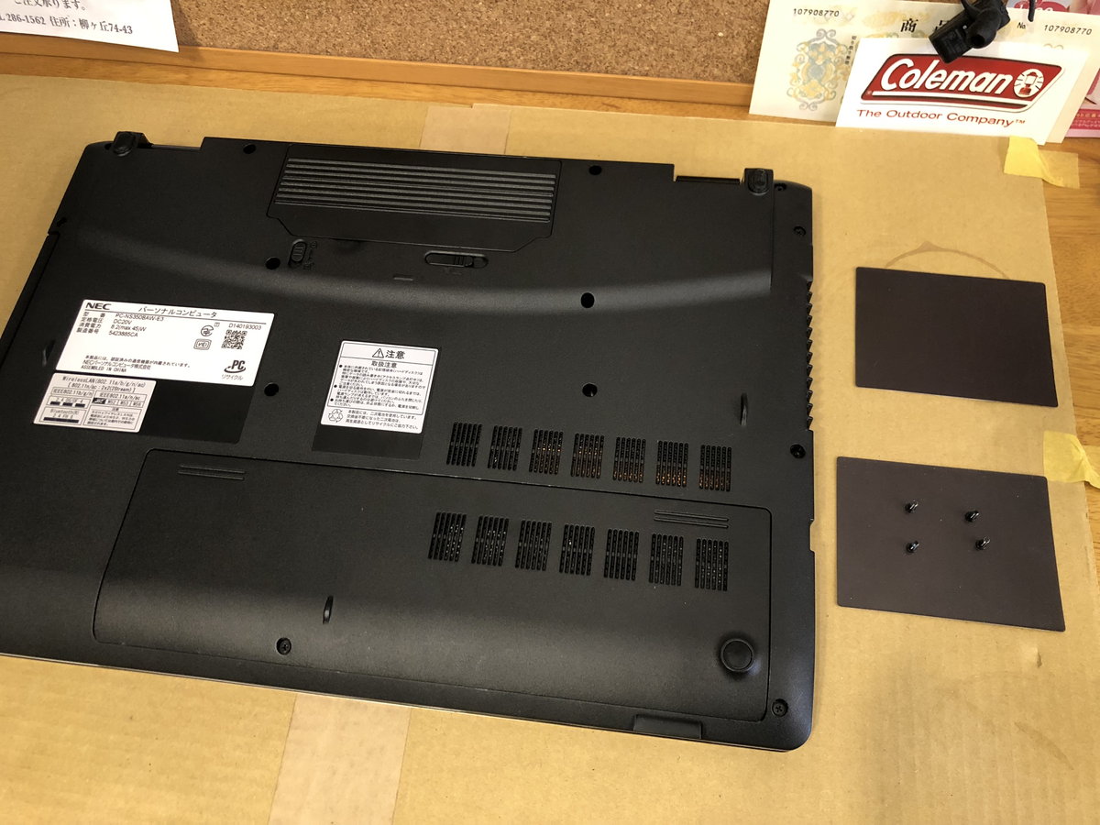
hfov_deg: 63.4
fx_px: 890
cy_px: 412
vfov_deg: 49.7
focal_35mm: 28
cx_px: 550
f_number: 1.8
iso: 100
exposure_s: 1/13
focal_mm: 3.99
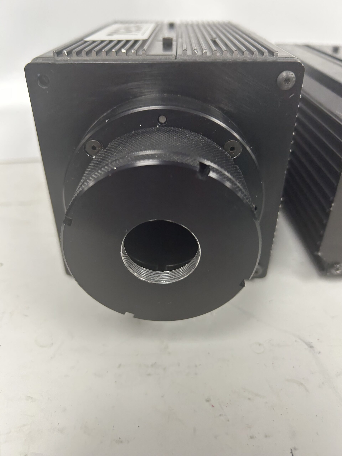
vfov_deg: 67.3
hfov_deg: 53.1
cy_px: 228
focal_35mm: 26
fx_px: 343
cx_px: 171
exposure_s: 1/120
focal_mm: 5.7
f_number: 1.5
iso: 100
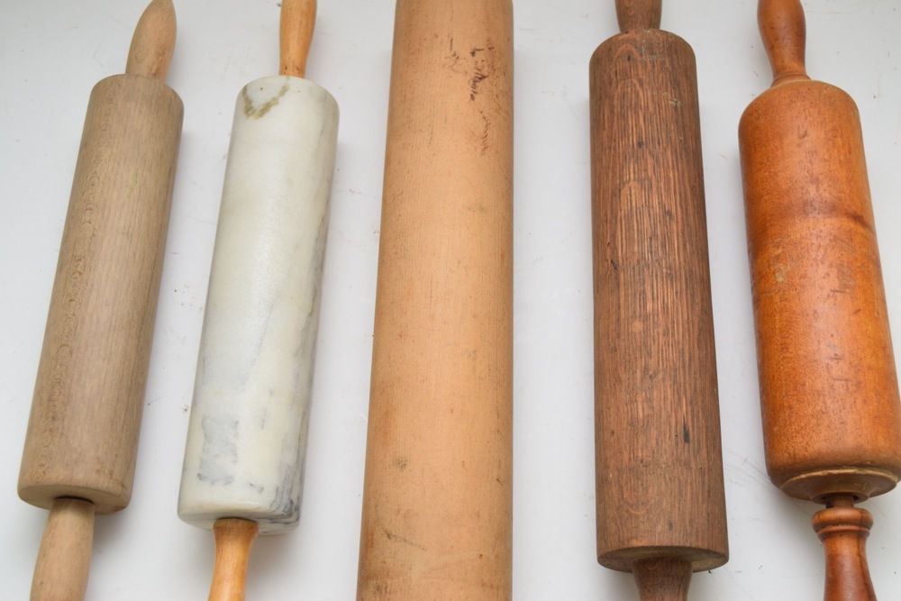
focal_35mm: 44
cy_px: 300
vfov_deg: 30.9
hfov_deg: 45.0
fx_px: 1089
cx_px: 450
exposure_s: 1/100
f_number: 5.6
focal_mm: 29
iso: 800
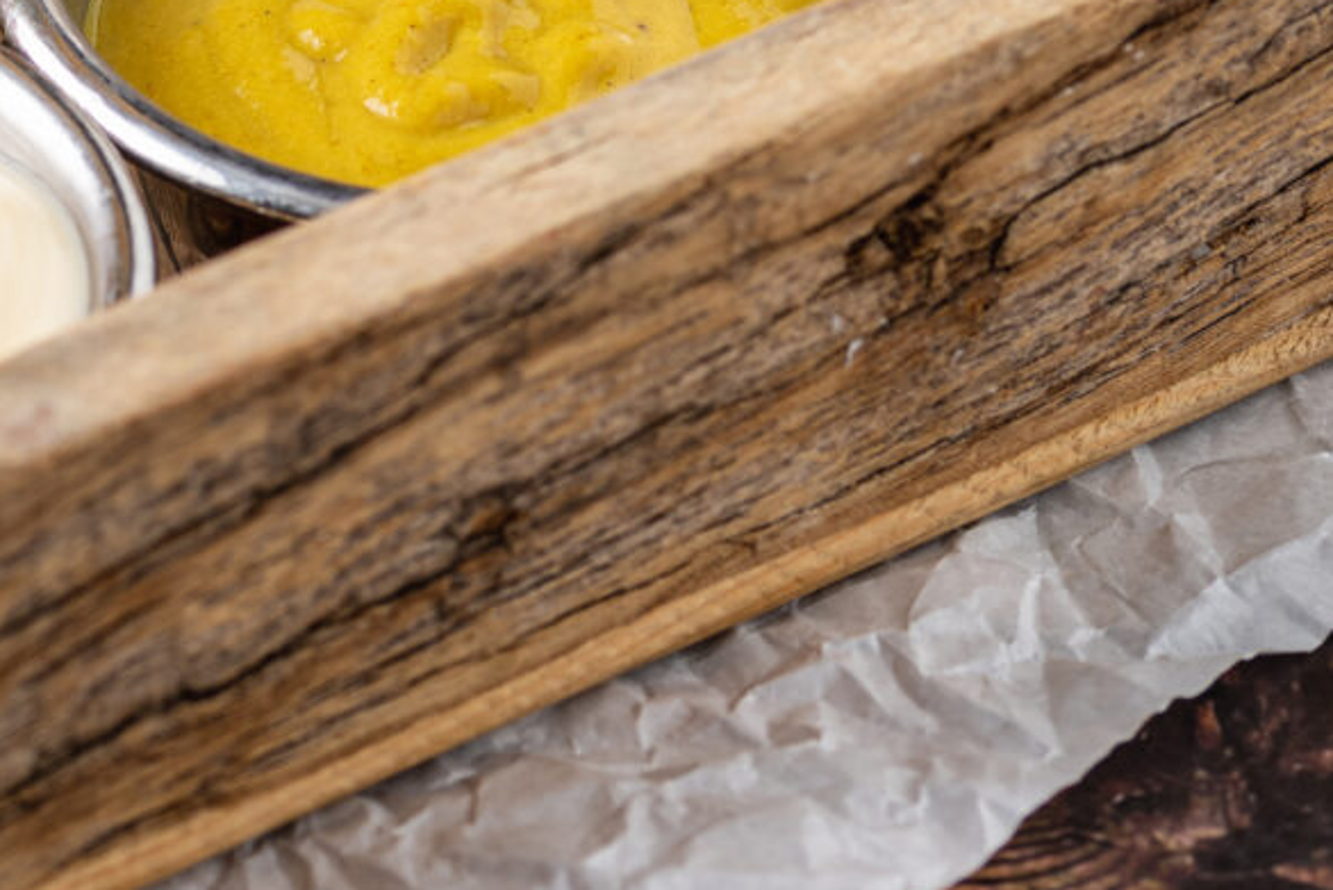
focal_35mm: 367
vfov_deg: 3.7
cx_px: -184
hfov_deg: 5.6
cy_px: -516
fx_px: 13592
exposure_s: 1/200
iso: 100
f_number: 9
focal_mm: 105
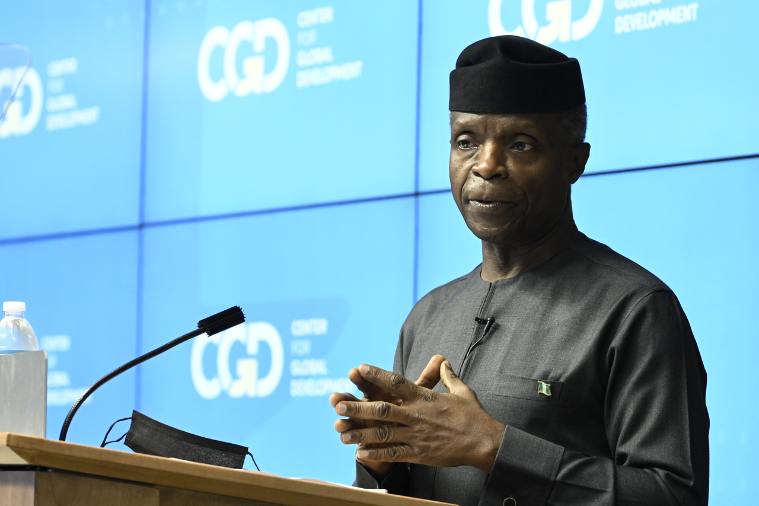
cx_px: 380
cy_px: 253
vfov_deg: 7.6
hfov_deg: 11.4
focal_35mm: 180
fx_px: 3794
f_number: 4.5
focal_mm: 120
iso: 4000
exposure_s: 1/160
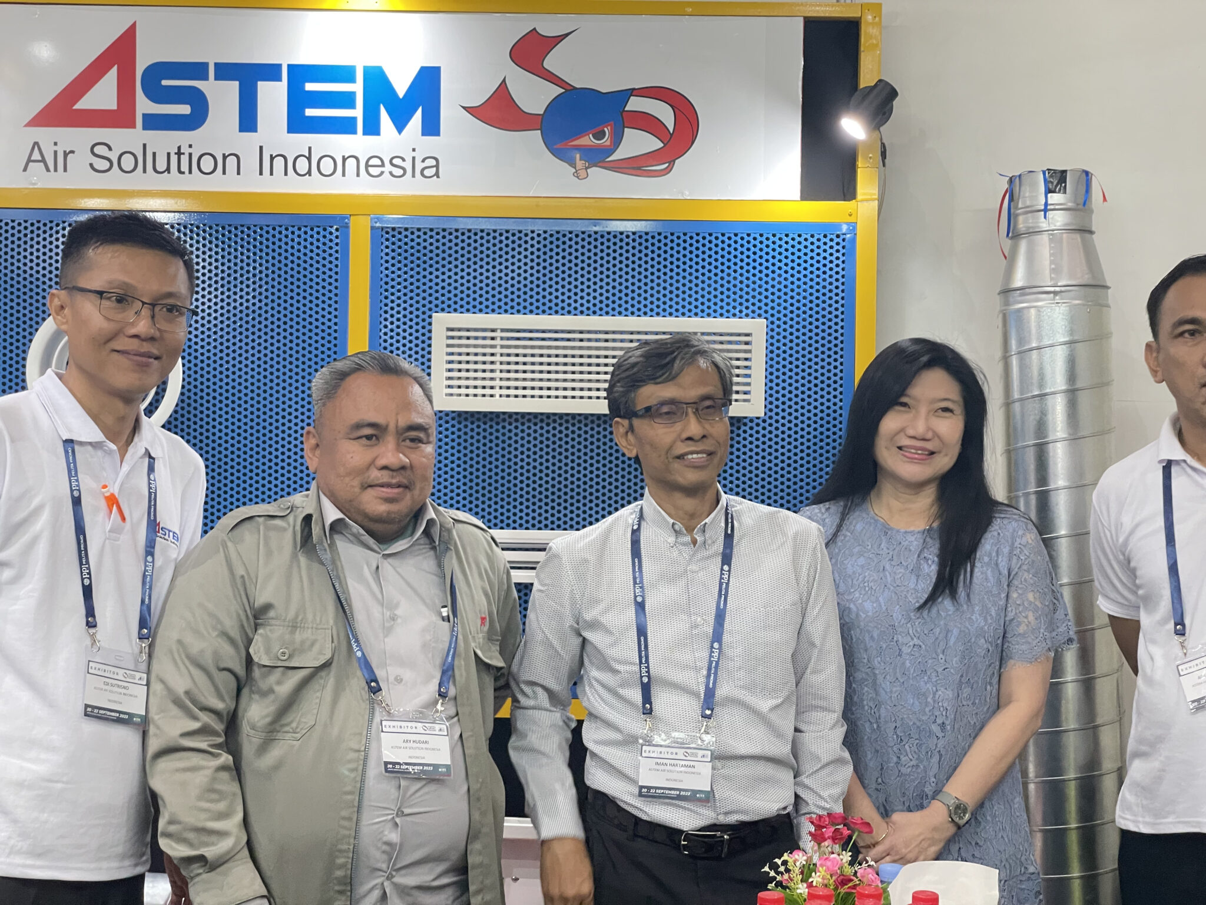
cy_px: 452
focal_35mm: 52
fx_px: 1812
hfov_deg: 36.8
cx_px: 603
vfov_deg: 28.0
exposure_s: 1/50
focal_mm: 6
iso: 250
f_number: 2
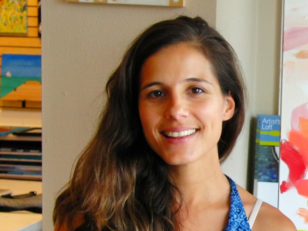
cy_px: 175
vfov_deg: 13.5
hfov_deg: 17.6
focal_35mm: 109
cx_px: 307
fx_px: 970
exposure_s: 1/125
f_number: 2.8
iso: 200
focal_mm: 10
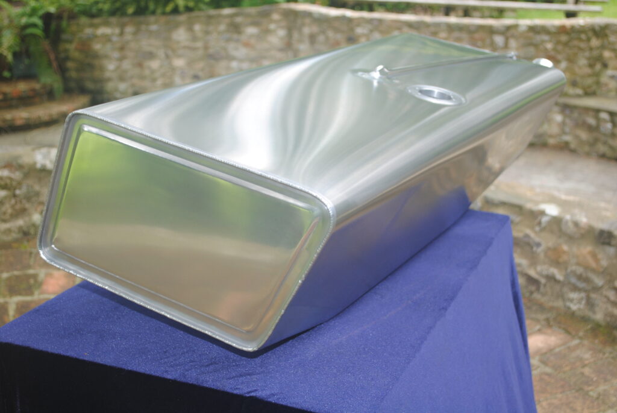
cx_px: 308
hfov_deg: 37.8
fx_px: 901
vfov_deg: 25.8
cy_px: 206
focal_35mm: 52
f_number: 5
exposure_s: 1/100
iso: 200
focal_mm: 35
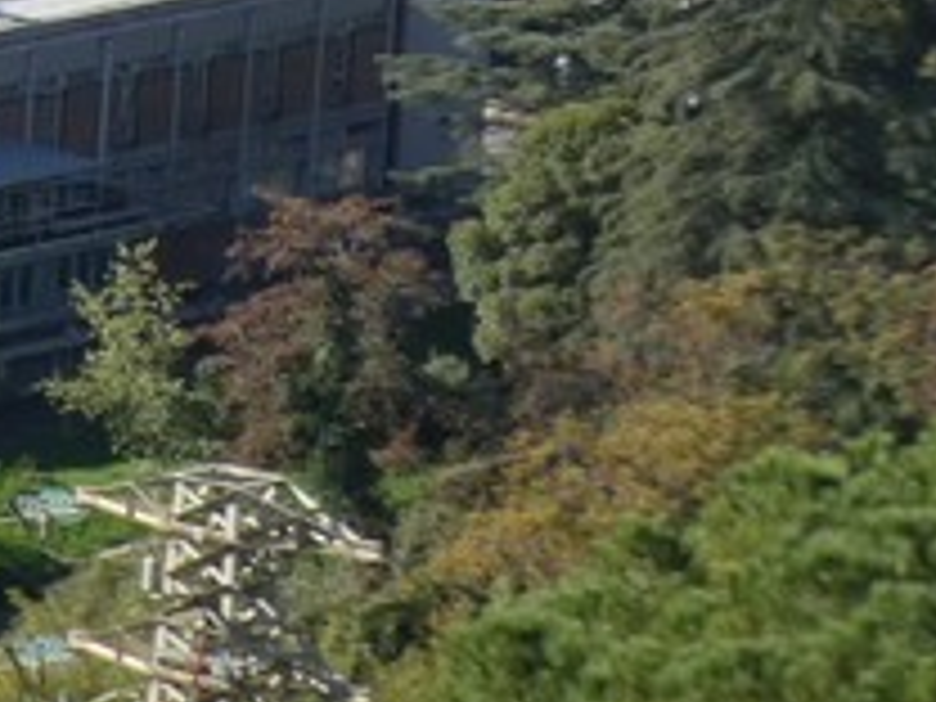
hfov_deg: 4.1
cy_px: -225
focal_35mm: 468
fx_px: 12654
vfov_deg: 3.2
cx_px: -1652
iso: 80
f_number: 4.5
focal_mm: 14.5
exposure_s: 1/400
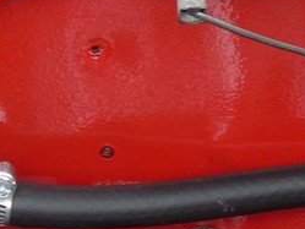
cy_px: 122
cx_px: 561
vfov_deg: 3.2
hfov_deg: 4.3
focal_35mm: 461
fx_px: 4064
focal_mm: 15
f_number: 4.1
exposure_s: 1/80
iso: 80
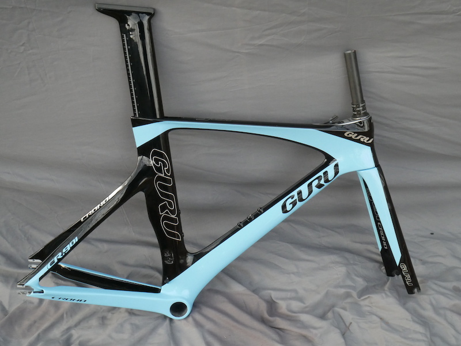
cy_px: 173
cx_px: 230
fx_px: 586
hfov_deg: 42.9
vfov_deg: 32.9
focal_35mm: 44
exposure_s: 1/40
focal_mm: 22
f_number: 18
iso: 3200
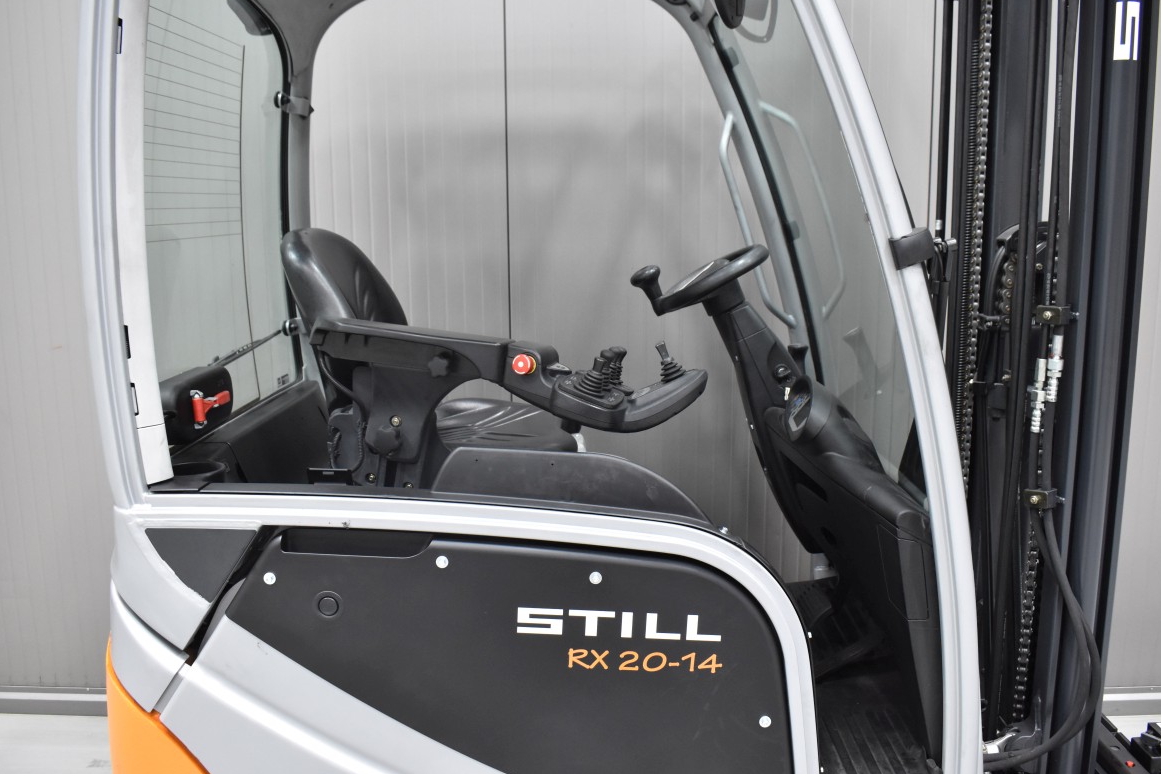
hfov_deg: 60.3
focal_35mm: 31
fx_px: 1000
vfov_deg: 42.3
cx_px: 598
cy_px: 392
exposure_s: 1/30
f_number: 4.5
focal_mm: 20
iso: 1600
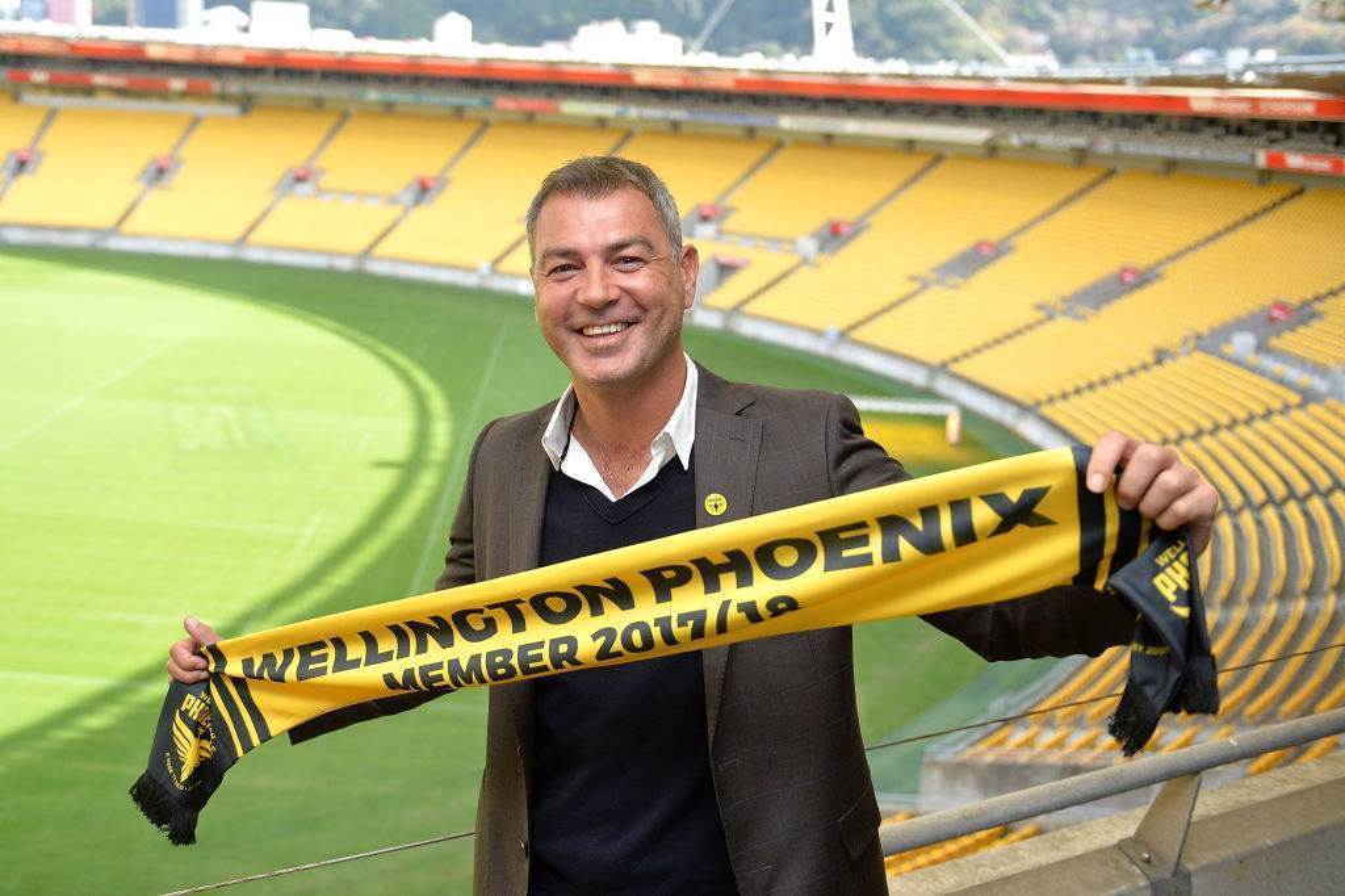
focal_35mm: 31
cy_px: 448
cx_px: 672
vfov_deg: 42.3
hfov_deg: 60.3
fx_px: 1158
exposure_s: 1/4000
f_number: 2.8
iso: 1250
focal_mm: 31
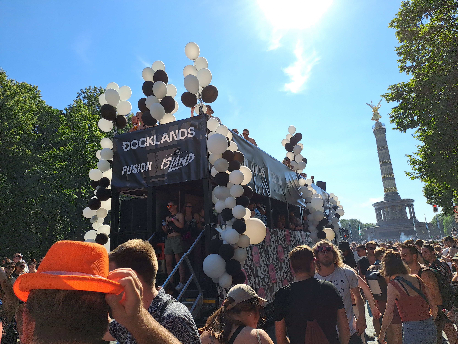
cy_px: 172
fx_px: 331
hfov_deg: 69.4
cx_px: 229
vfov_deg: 54.9
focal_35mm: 25
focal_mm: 4.65
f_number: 1.8
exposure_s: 1/1156
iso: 32
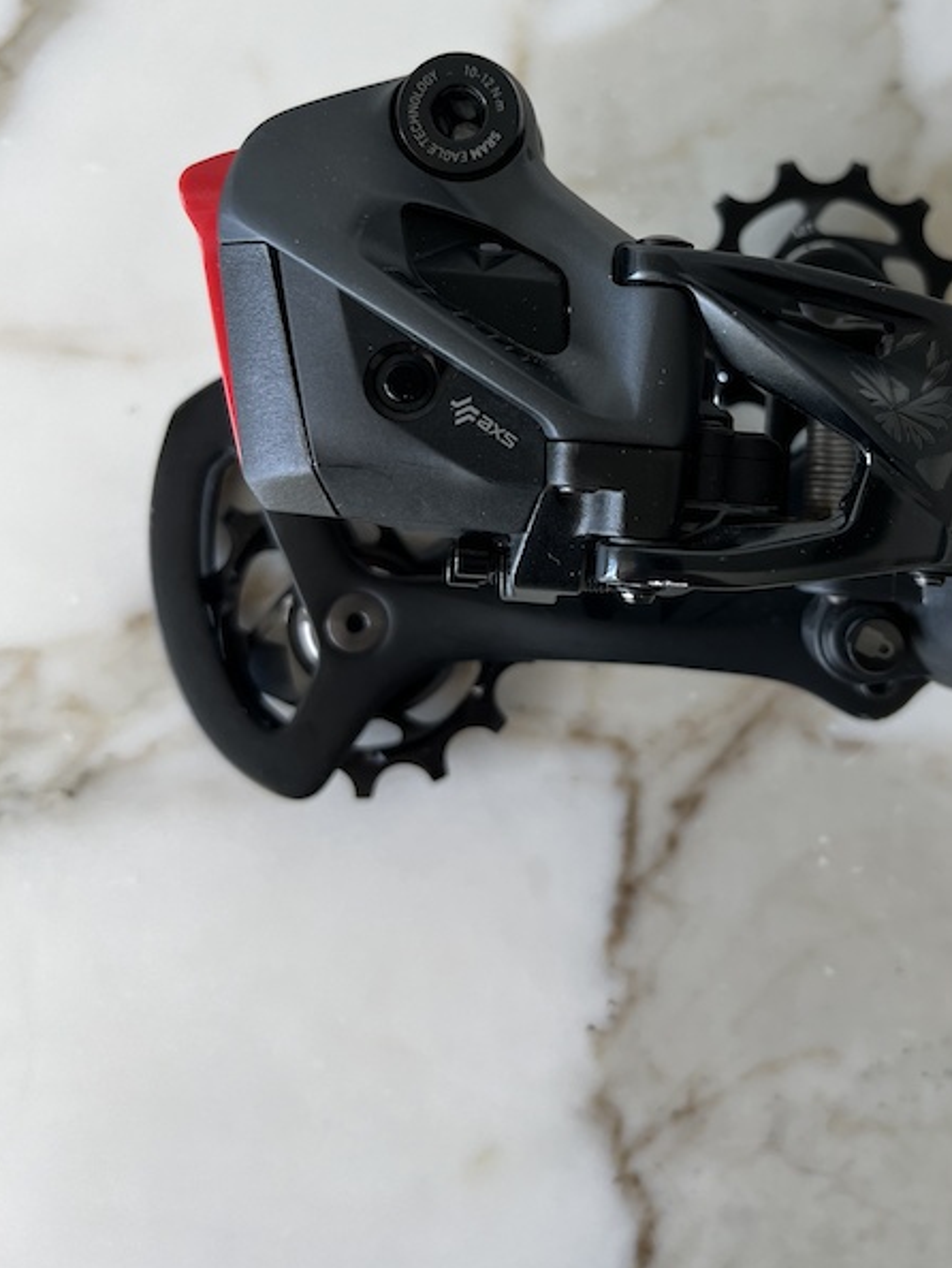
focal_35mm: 35
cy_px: 423
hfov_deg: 40.3
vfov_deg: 51.6
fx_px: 1282
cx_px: 630
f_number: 1.5
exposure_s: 1/121
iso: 80
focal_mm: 5.7
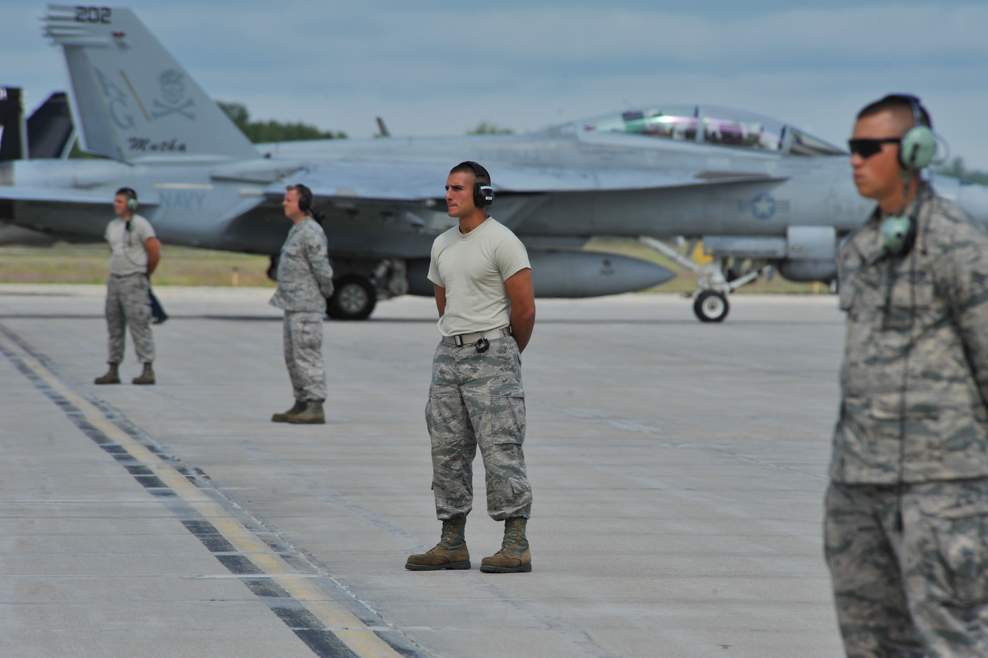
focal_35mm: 400
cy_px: 329
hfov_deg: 5.2
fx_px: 10971
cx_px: 494
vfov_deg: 3.4
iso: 250
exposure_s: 1/800
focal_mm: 400
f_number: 13
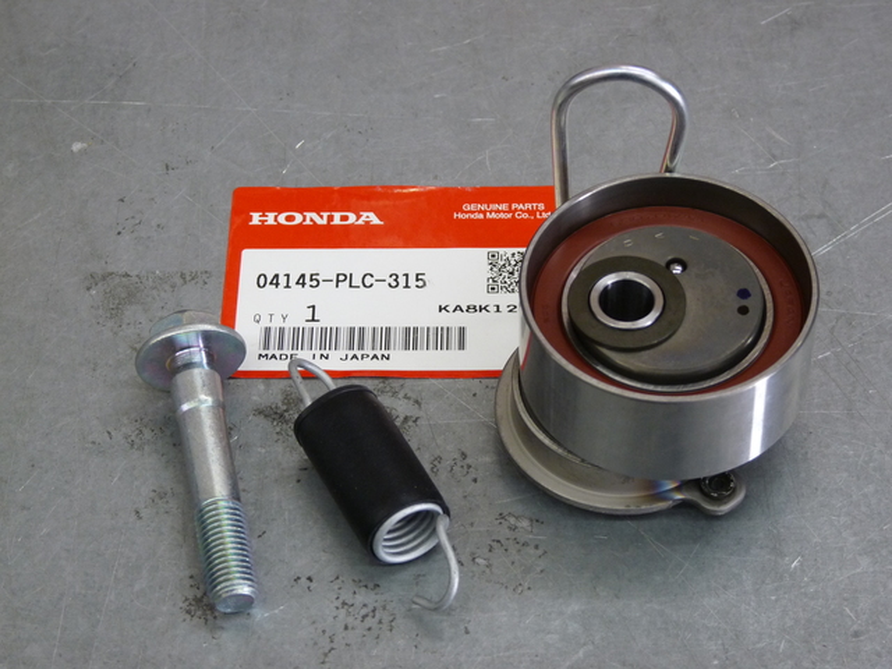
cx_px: 446
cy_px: 334
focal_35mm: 101
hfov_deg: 19.4
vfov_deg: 14.6
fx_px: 2603
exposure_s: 1/40
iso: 250
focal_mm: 18
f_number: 3.6
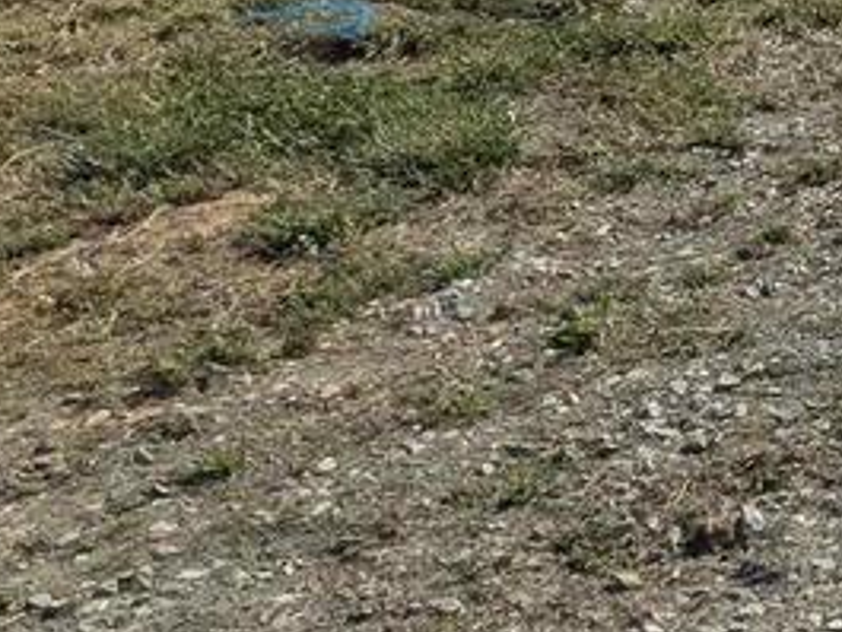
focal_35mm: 87
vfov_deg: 15.2
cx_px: 1576
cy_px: -422
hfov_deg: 17.5
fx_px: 2117
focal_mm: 2.35
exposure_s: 1/2299
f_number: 2.2
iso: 52
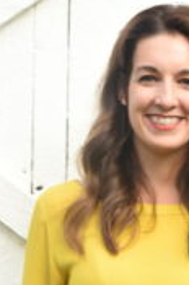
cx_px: 125
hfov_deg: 6.2
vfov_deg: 9.4
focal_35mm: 219
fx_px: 1731
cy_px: 264
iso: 500
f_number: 8
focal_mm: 85
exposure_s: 1/60
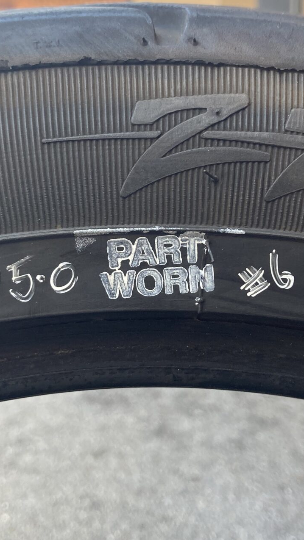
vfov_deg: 42.1
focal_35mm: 49
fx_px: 702
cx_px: 127
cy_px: 246
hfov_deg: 24.4
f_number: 1.8
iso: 40
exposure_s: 1/120
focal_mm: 3.99
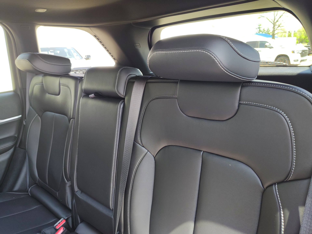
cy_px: 117
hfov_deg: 71.6
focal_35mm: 24
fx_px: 216
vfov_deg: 56.8
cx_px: 156
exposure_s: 1/60
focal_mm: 5.56
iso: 306
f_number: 1.8
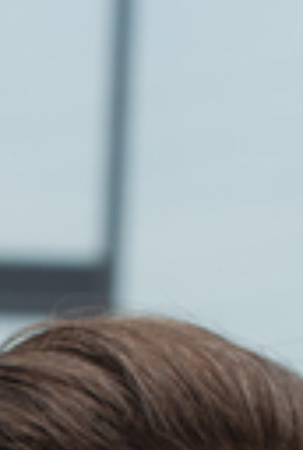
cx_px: 42
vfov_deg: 5.7
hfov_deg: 4.0
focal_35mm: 345
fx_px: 4332
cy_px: 1199
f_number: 5
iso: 125
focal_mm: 50
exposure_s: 1/640
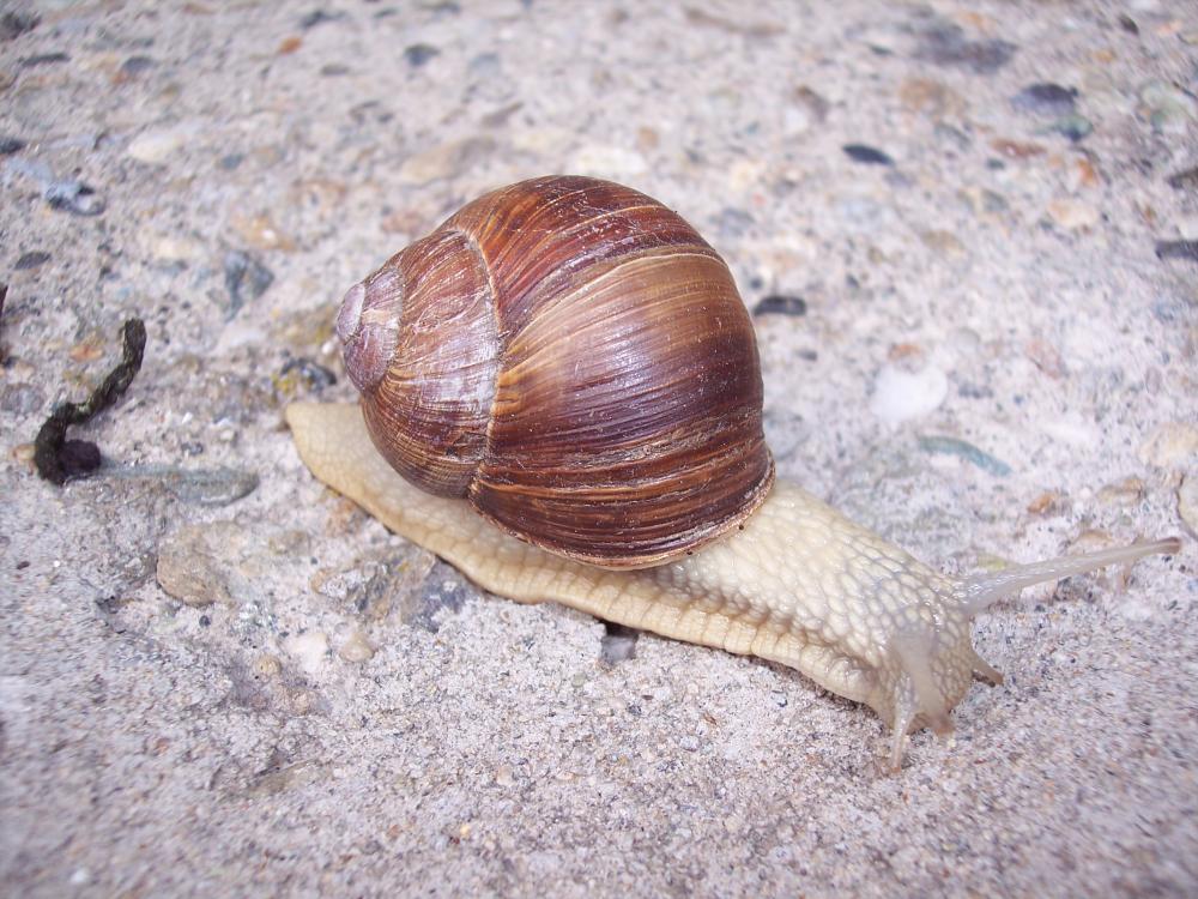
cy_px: 450
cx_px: 599
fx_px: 1350
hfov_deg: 47.9
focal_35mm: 39
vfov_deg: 36.8
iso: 100
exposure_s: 1/250
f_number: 3.4
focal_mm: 8
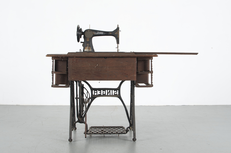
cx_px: 116
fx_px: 336
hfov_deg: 37.9
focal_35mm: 52
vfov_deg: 25.6
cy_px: 76
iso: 100
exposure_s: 1/125
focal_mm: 35
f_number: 6.3
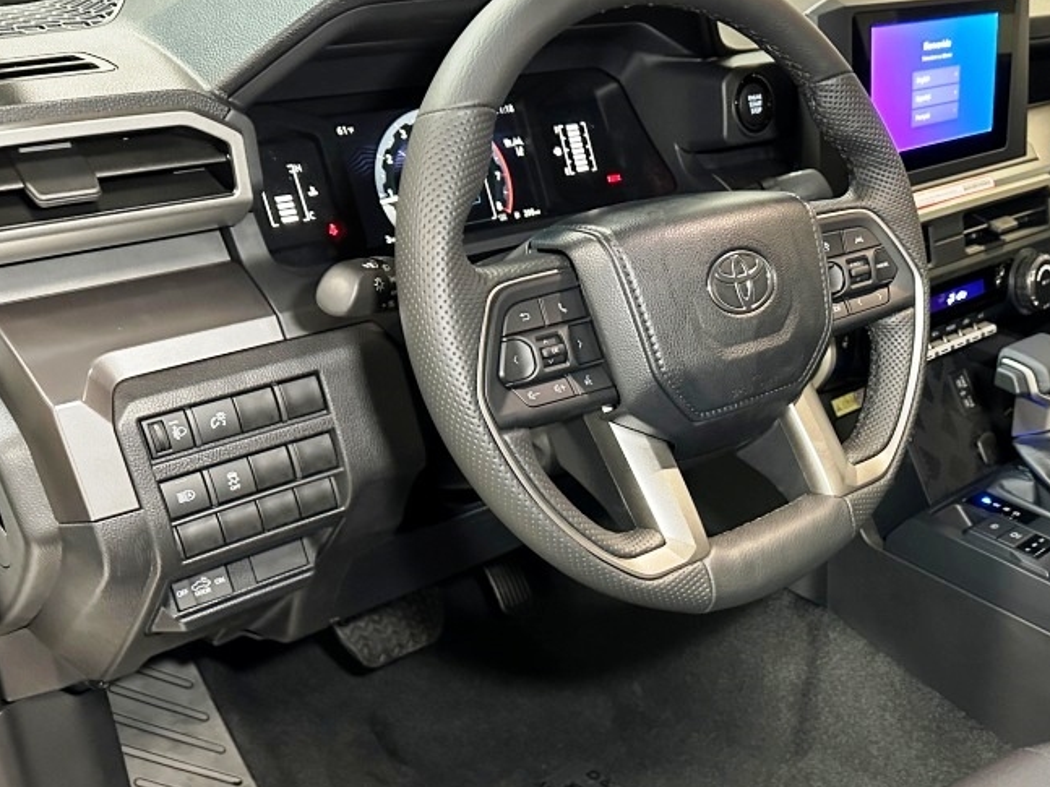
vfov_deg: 37.4
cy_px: 511
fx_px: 1152
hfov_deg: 47.2
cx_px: 789
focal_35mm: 38
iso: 800
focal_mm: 6.86
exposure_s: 1/30
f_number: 1.78
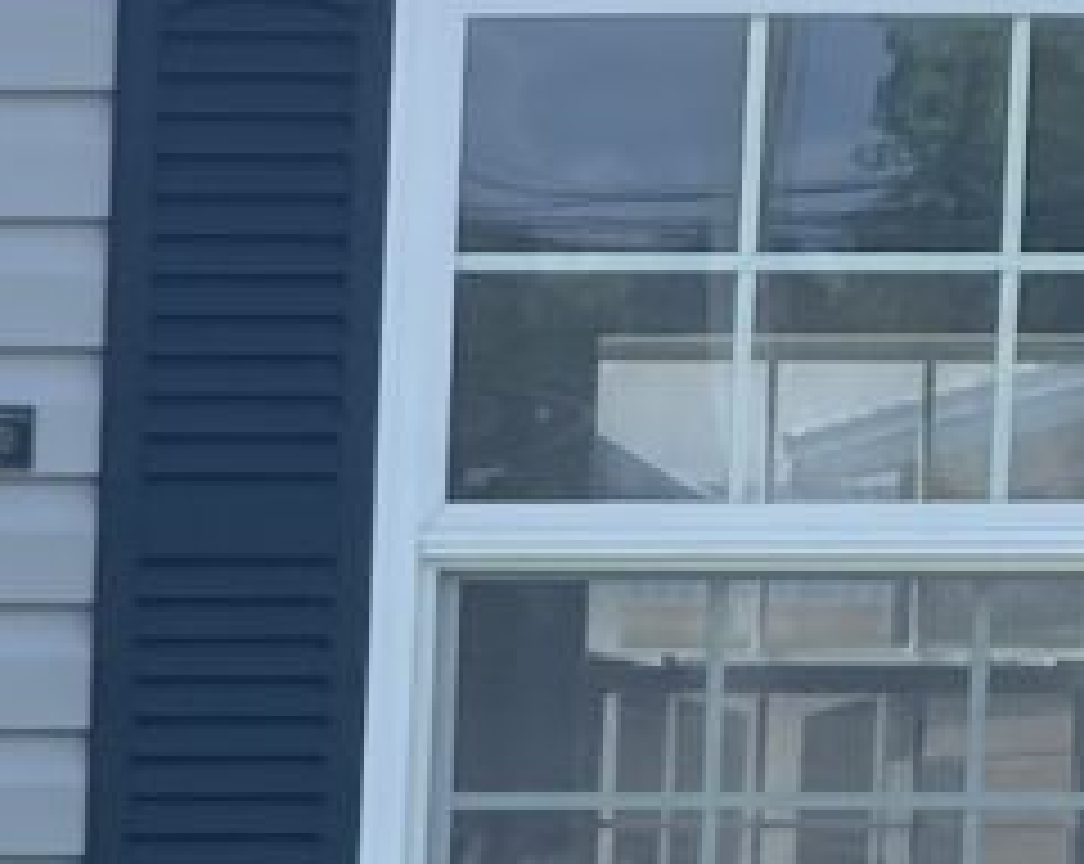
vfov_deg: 6.9
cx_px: -1174
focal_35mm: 216
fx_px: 6919
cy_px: 1764
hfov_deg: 8.4
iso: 32
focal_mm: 4.25
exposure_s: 1/1504
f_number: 1.8
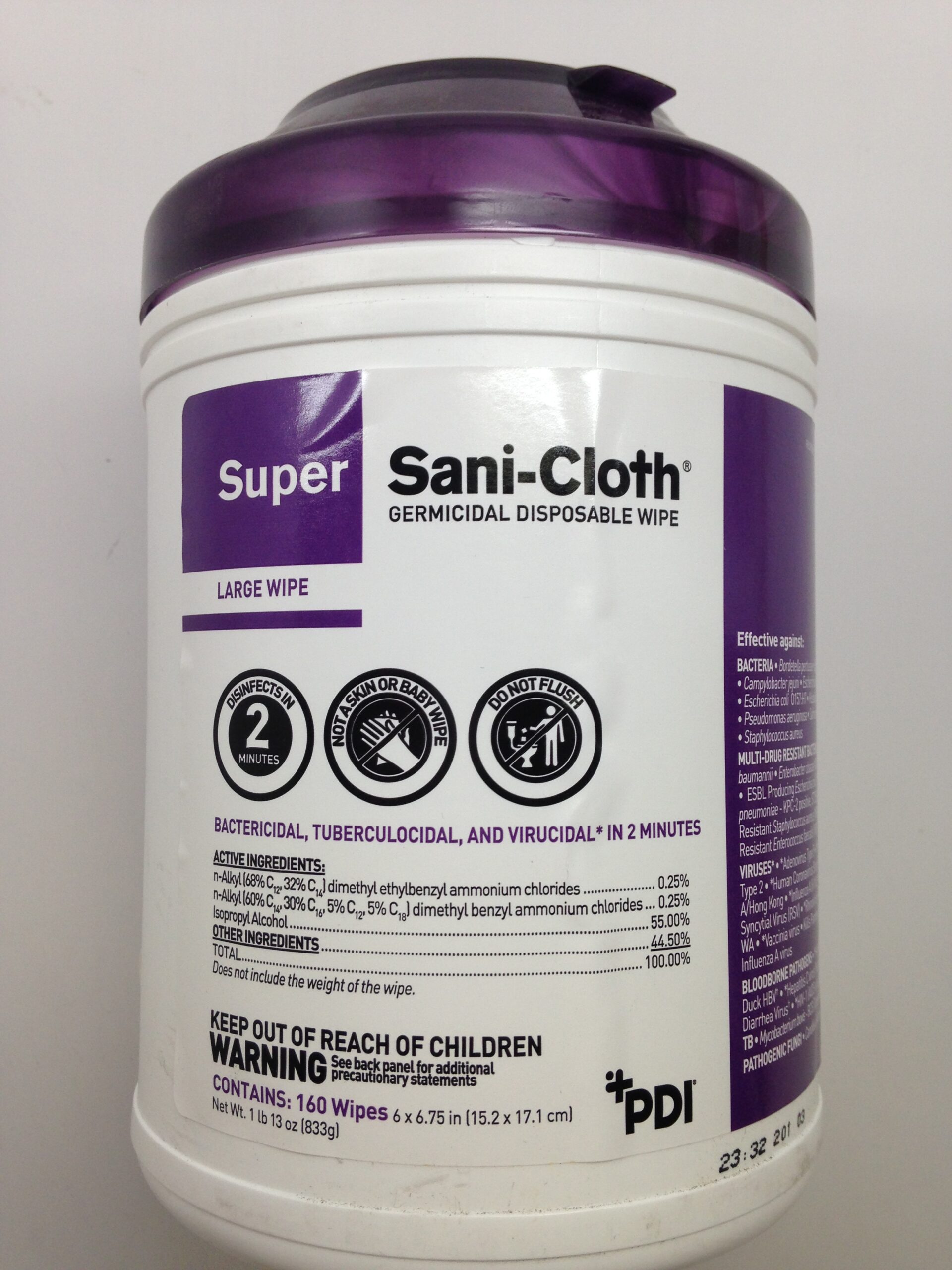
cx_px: 476
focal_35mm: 33
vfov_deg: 55.4
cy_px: 635
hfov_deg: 42.9
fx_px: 1210
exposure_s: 1/60
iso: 50
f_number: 2.4
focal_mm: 4.12
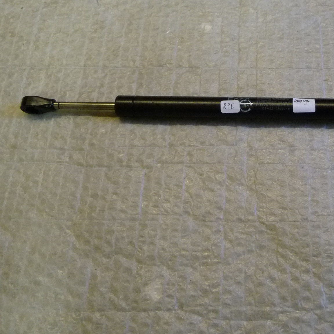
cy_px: 135
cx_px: 255
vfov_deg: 38.2
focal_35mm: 44
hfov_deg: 37.3
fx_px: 480
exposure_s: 1/30
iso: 400
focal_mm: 4.7
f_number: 3.3
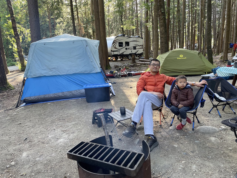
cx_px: 118
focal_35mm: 26
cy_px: 89
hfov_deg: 67.3
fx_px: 178
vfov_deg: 53.1
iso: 125
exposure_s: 1/108
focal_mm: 4.2
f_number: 1.6
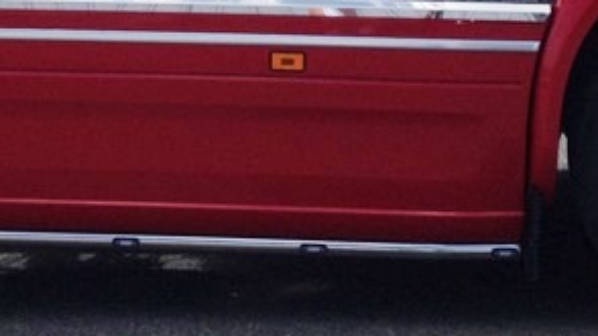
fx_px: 2108
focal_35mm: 133
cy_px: -289
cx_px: 258
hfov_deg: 16.1
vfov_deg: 8.7
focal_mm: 4.28
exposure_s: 1/1905
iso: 50
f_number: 2.4
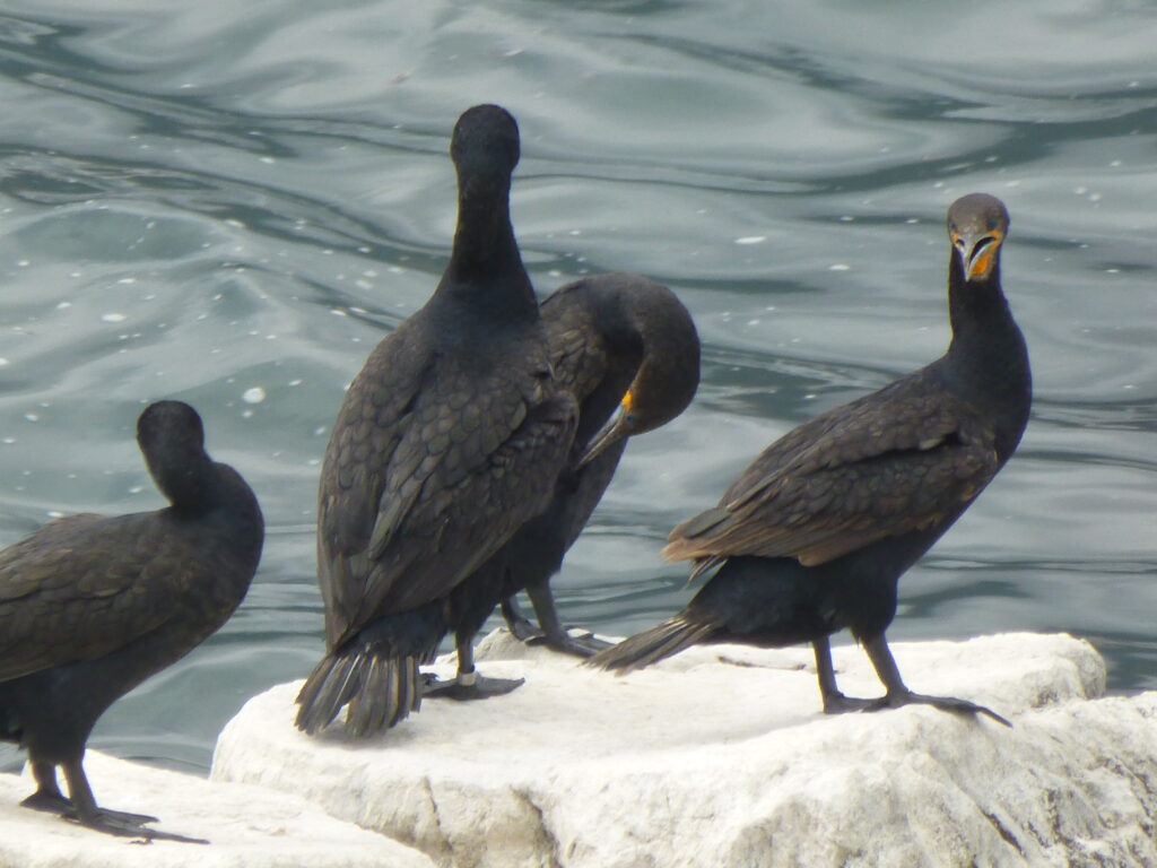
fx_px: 32087
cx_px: 578
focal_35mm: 960
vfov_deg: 1.5
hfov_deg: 2.1
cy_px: 434
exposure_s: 1/160
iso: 100
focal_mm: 86
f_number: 6.4
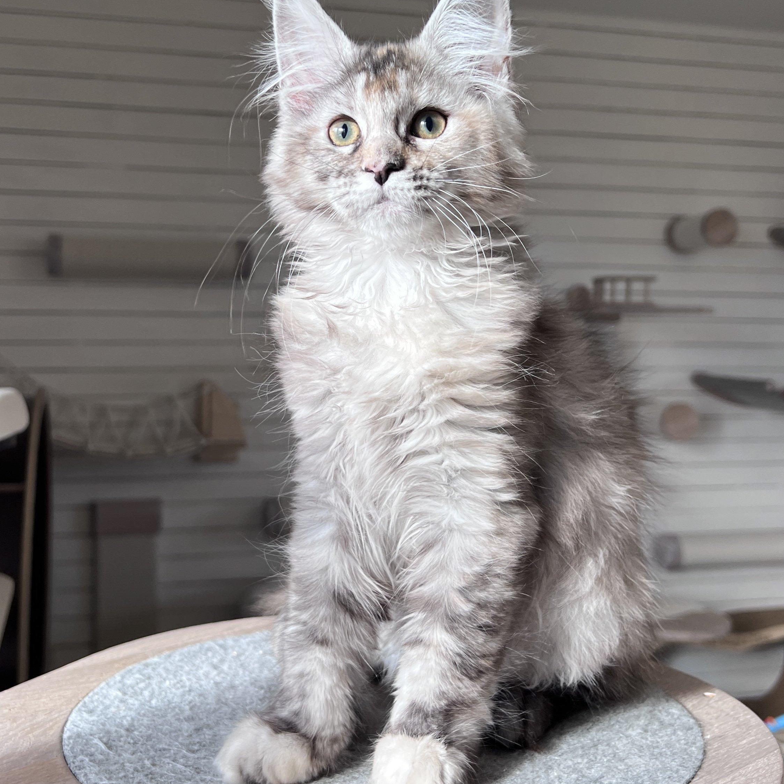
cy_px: 342
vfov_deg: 52.4
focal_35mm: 31
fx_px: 794
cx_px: 396
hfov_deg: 52.5
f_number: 1.5
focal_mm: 5.7
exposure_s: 1/124
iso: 32
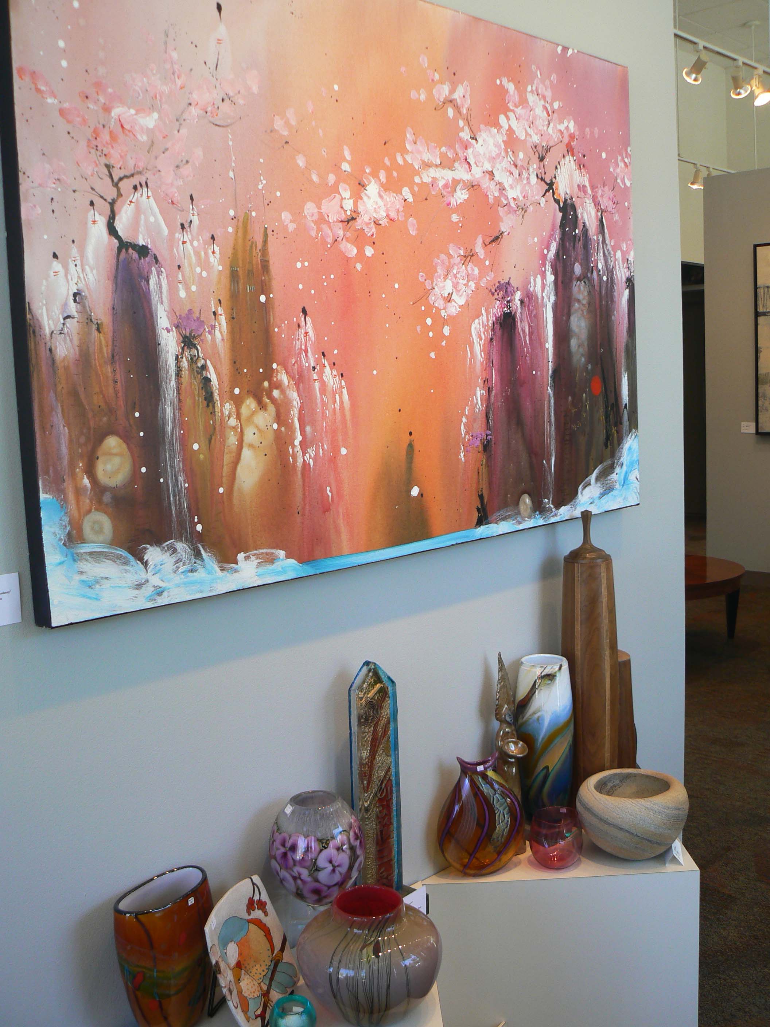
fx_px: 1068
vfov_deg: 51.4
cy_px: 514
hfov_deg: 39.7
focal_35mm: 36
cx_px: 385
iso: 80
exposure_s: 1/60
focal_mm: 6
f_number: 3.2
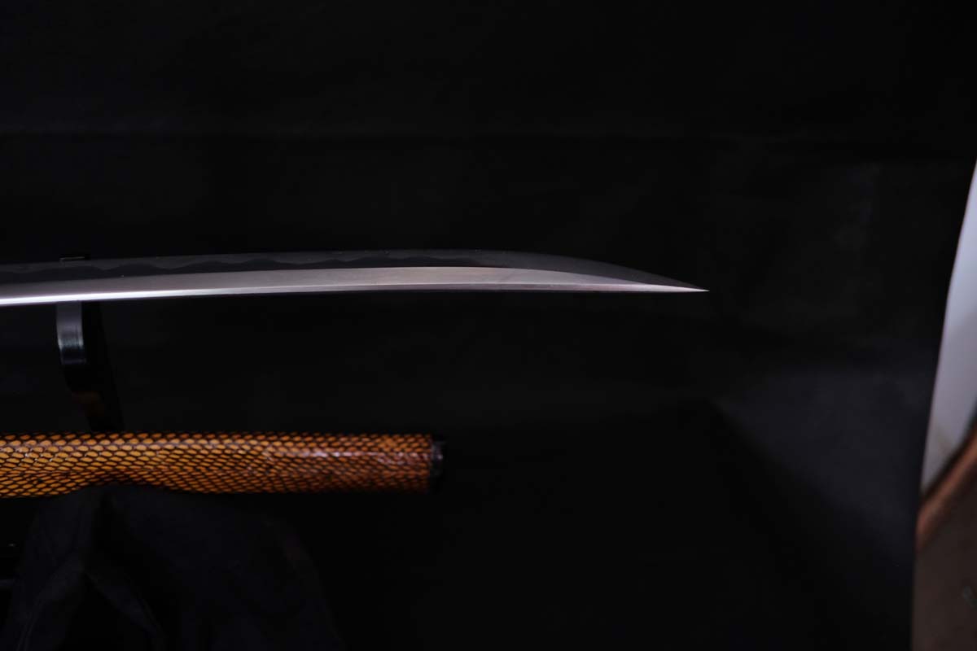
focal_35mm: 48
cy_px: 326
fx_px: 1303
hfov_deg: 41.1
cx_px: 488
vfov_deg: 28.1
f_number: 1.8
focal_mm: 32
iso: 400
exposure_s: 1/60
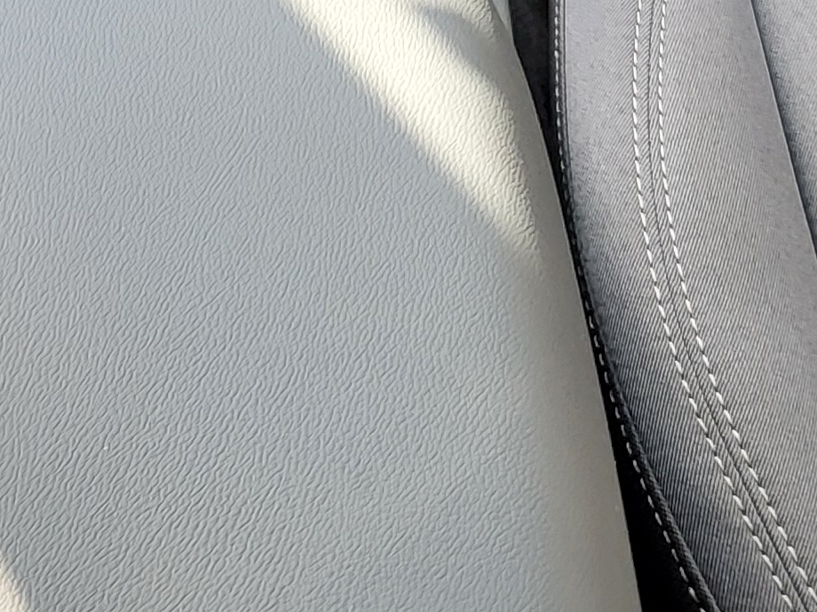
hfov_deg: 17.2
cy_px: -686
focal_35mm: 113
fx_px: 2667
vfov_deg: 11.5
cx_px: 106
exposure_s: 1/120
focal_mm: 5.4
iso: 64
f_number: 1.8
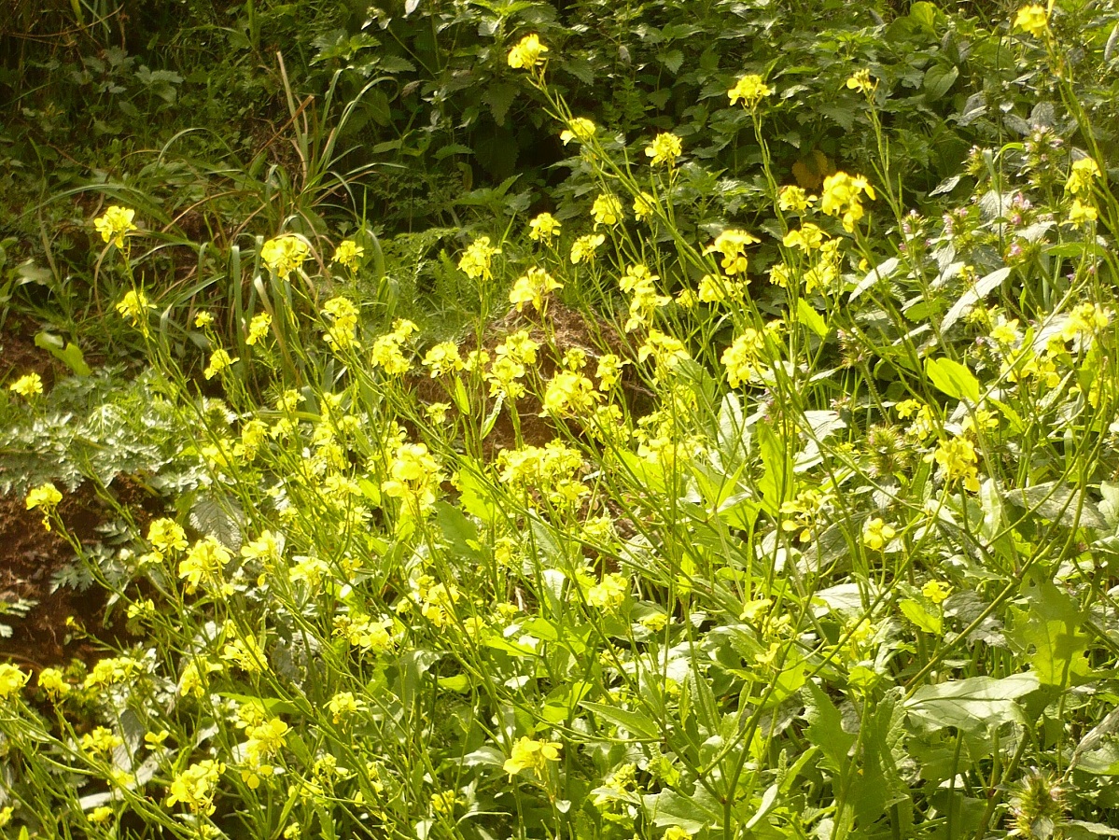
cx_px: 560
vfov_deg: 40.7
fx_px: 1132
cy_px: 420
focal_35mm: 35
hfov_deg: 52.6
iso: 100
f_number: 2.8
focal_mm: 5.8
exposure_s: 1/250
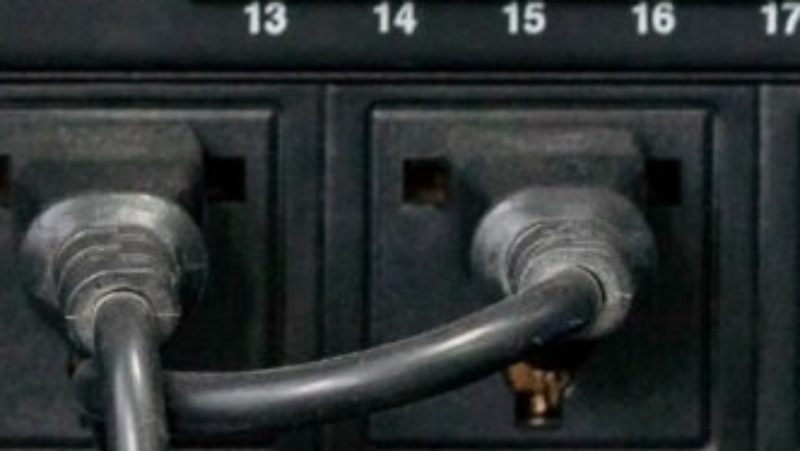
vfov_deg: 2.1
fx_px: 12329
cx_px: -108
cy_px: -898
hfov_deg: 3.7
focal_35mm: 581
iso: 200
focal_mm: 90
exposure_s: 1/50
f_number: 5
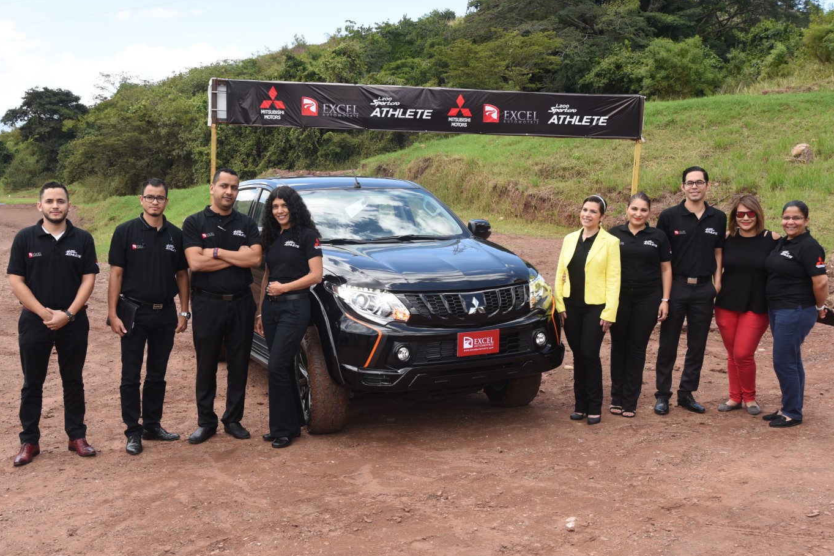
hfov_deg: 50.7
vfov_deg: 35.1
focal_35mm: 38
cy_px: 284
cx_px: 403
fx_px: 880
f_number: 6.3
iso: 100
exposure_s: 1/125
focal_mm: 32
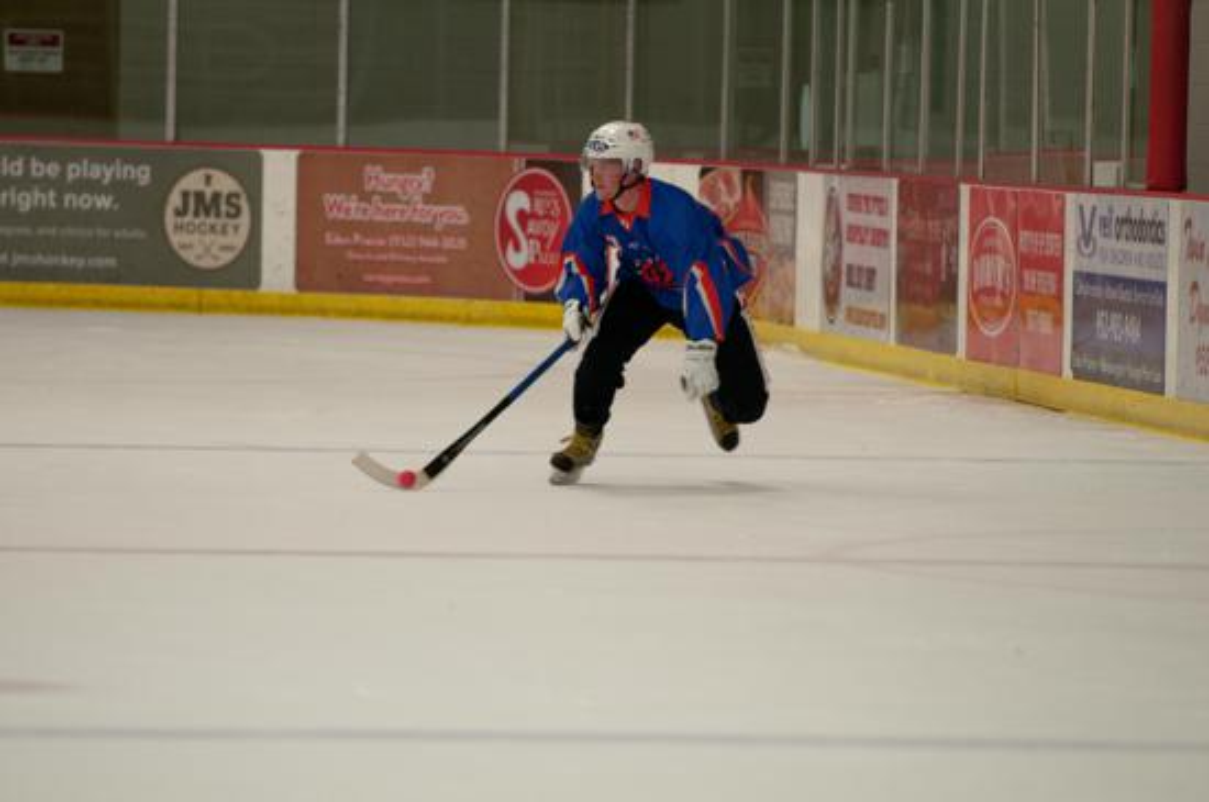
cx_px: 604
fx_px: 10060
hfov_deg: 6.9
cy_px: 401
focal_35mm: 300
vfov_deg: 4.6
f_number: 3.2
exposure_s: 1/250
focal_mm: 200
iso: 400
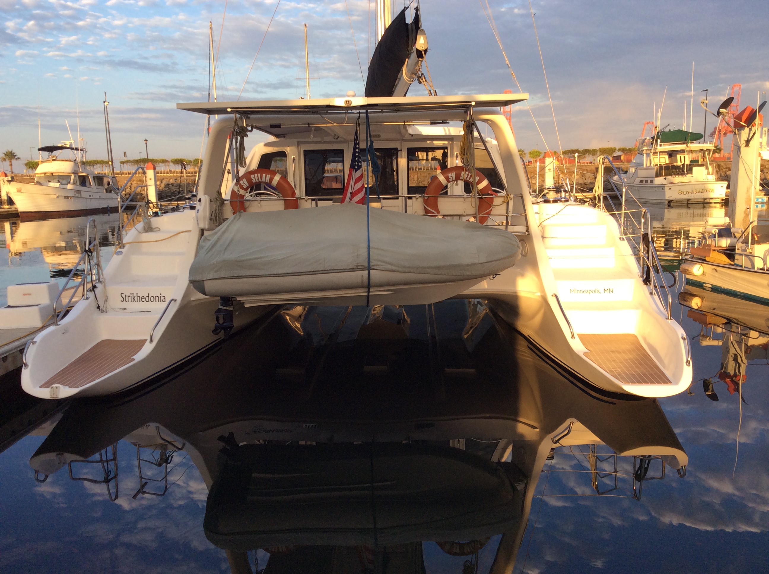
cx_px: 384
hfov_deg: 55.4
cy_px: 287
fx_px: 732
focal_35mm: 33
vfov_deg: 42.8
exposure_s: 1/234
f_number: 2.4
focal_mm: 3.3
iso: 32
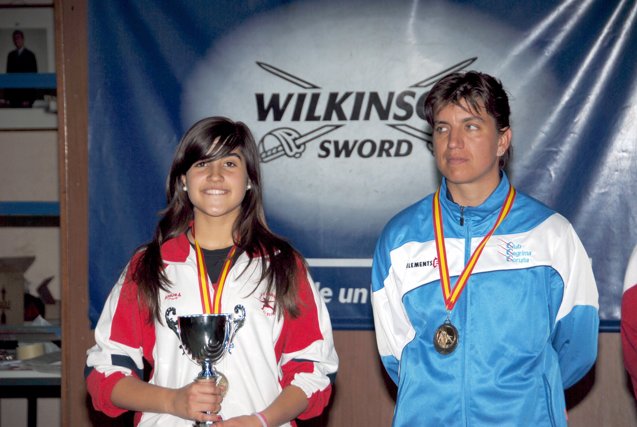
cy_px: 214
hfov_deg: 14.4
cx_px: 318
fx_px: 2524
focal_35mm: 142
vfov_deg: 9.7
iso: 100
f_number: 5.3
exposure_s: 1/250
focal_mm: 95
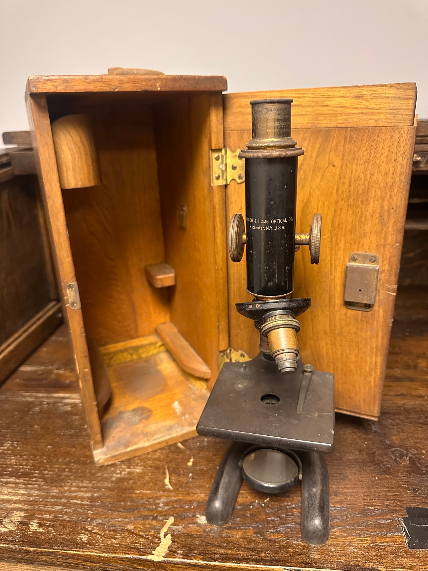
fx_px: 396
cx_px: 214
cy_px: 286
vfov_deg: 71.6
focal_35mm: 24
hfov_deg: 56.8
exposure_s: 1/60
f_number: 1.78
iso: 800
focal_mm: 6.86
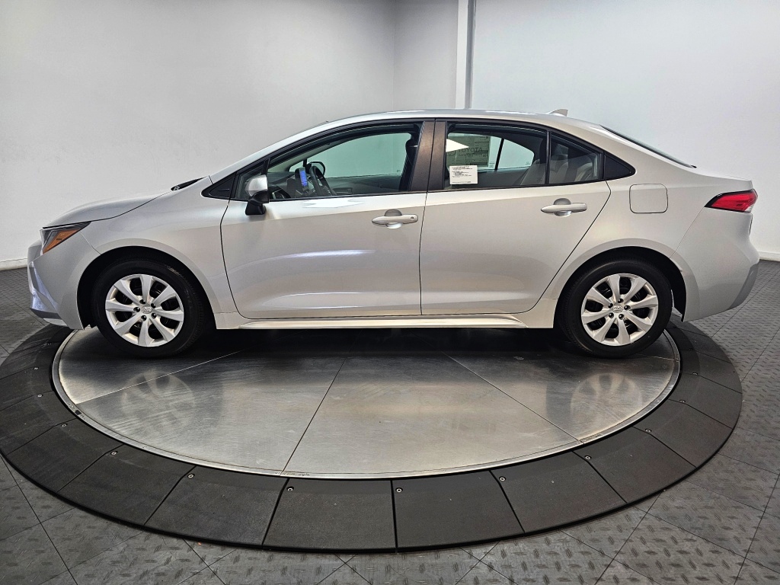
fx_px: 518
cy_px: 292
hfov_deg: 73.9
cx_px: 390
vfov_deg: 58.9
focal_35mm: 23
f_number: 1.7
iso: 500
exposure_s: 1/120
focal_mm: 6.3
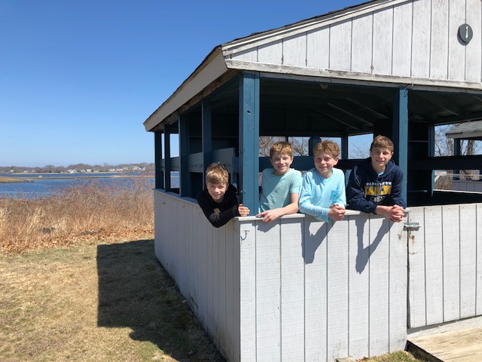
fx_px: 390
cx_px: 241
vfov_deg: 49.7
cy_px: 181
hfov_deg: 63.4
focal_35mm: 28
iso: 20
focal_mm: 3.99
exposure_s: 1/2024
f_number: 1.8
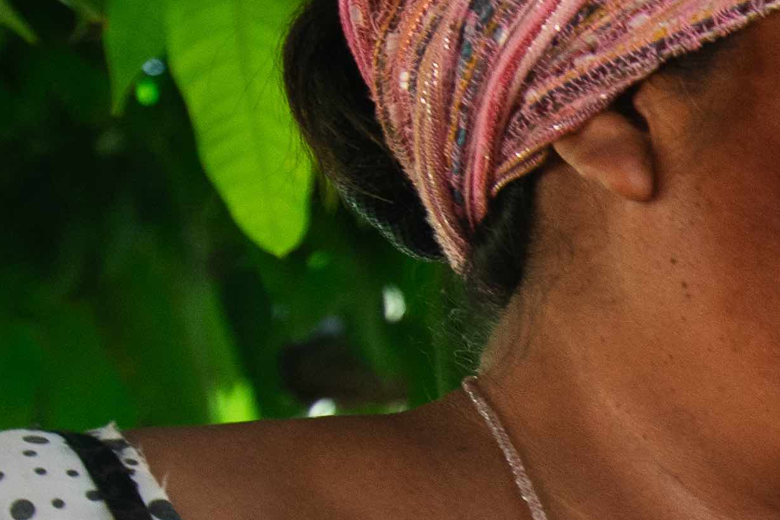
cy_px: 985
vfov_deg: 8.4
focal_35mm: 156
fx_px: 3381
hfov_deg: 10.7
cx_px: 2035
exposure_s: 1/100
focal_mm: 24
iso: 400
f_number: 4
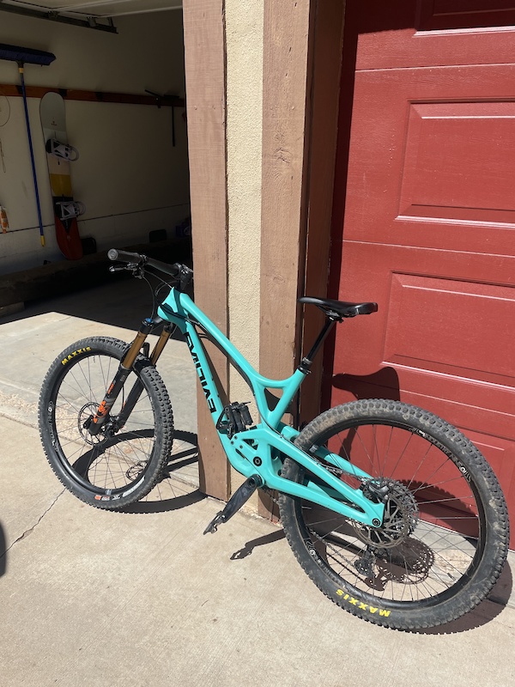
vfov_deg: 67.3
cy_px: 344
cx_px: 258
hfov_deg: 53.1
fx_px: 516
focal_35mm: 26
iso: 32
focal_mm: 4.2
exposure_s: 1/3040
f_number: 1.6
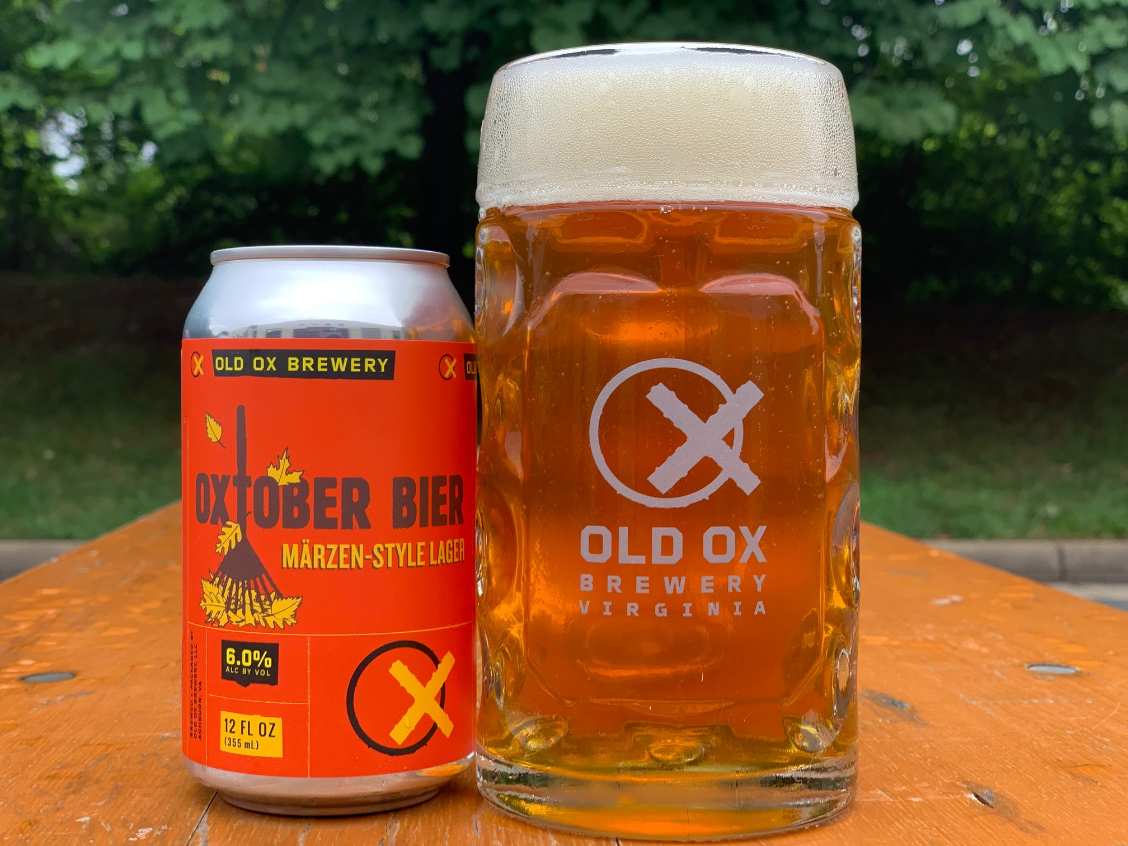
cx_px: 564
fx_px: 1694
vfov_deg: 28.0
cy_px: 423
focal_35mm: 52
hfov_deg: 36.8
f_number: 2.4
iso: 20
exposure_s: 1/122
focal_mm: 6
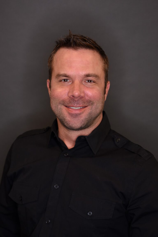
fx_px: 395
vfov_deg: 33.4
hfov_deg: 22.6
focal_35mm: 60
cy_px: 118
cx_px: 79
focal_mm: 40
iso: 400
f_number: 2.8
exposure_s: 1/100
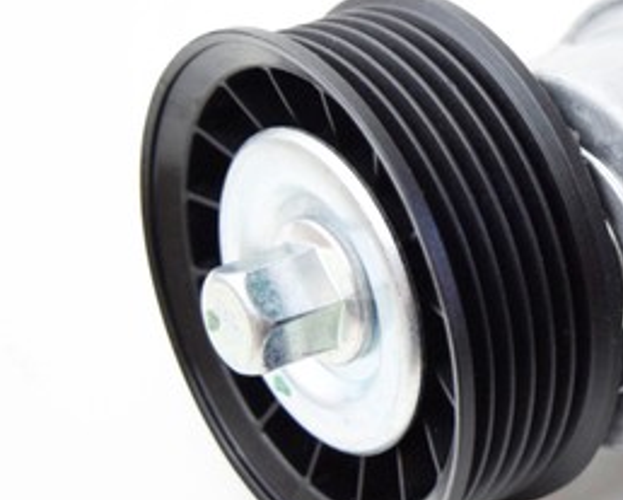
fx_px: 2255
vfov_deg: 12.6
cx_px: 669
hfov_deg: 15.4
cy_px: 158
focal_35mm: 122
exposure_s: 1/60
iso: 1600
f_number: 4.5
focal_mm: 35
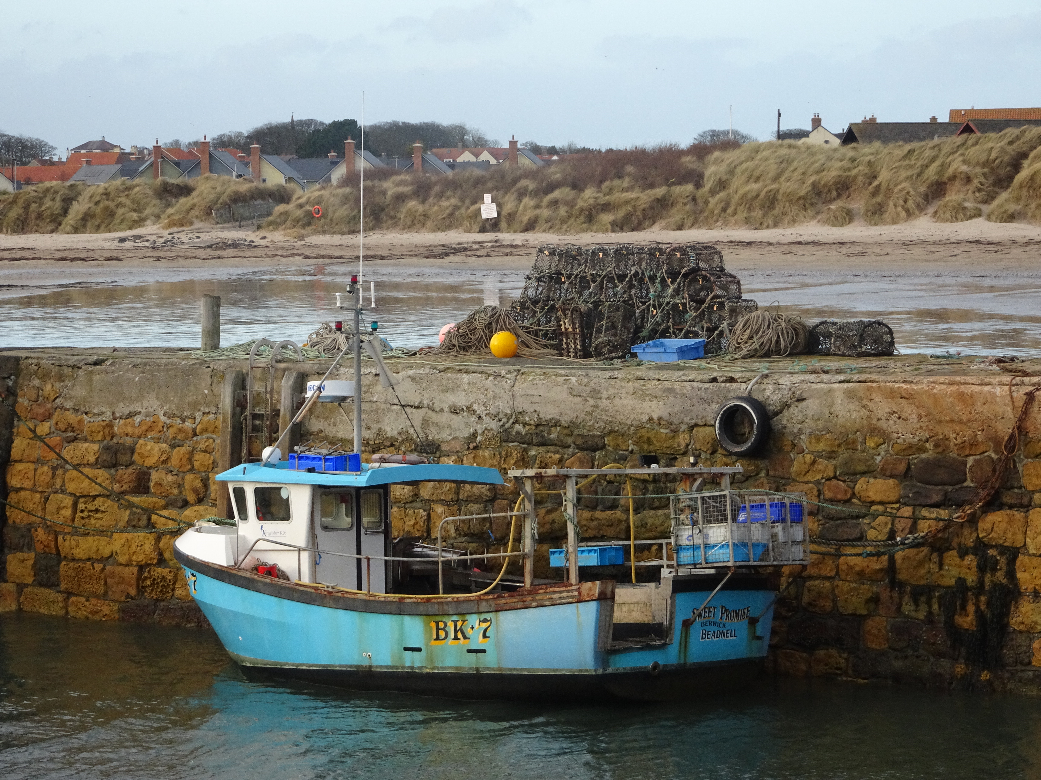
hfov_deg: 15.5
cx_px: 520
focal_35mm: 127
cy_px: 390
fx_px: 3819
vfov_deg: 11.7
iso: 160
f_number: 5.6
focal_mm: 21.66
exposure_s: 1/160
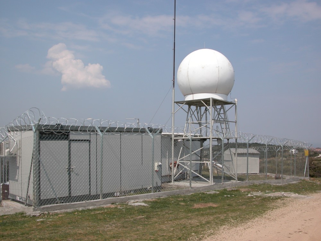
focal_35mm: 35
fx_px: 325
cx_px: 160
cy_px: 120
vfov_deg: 40.7
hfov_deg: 52.6
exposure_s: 1/485
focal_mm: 8.9
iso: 100
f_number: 7.1
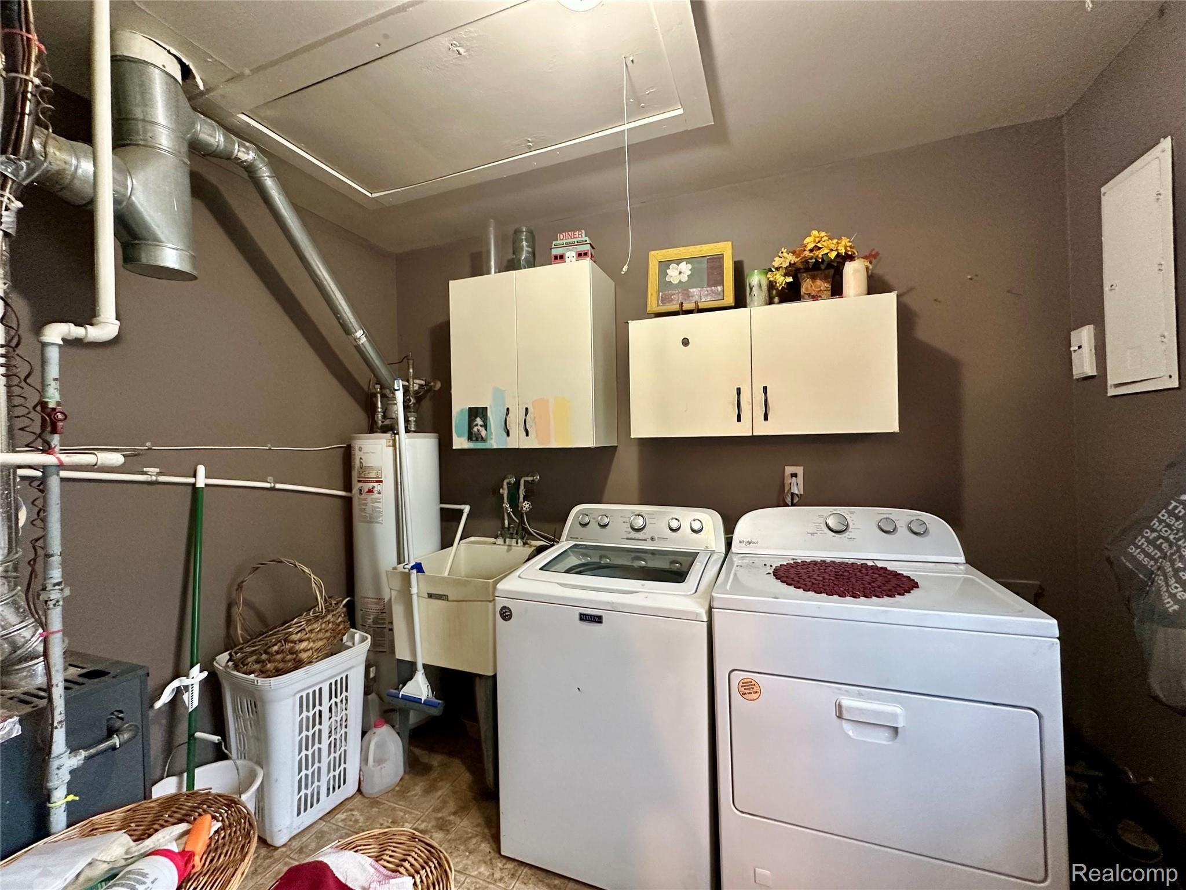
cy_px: 445
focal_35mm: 14
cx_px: 593
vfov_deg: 85.7
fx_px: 480
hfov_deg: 102.1
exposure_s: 1/60
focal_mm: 2.22
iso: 500
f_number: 2.2
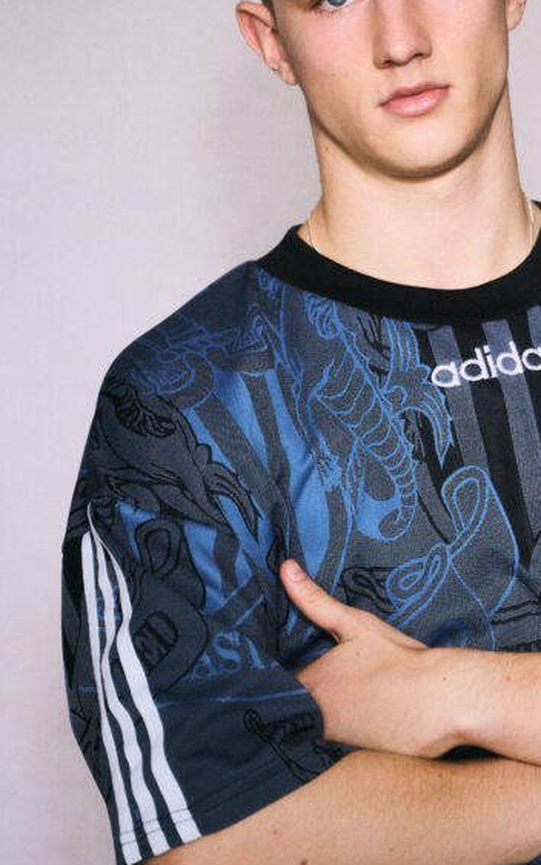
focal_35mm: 139
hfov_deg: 9.4
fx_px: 3278
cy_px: 486
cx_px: 450
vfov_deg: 15.0
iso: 320
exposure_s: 1/250
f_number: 2.8
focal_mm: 75
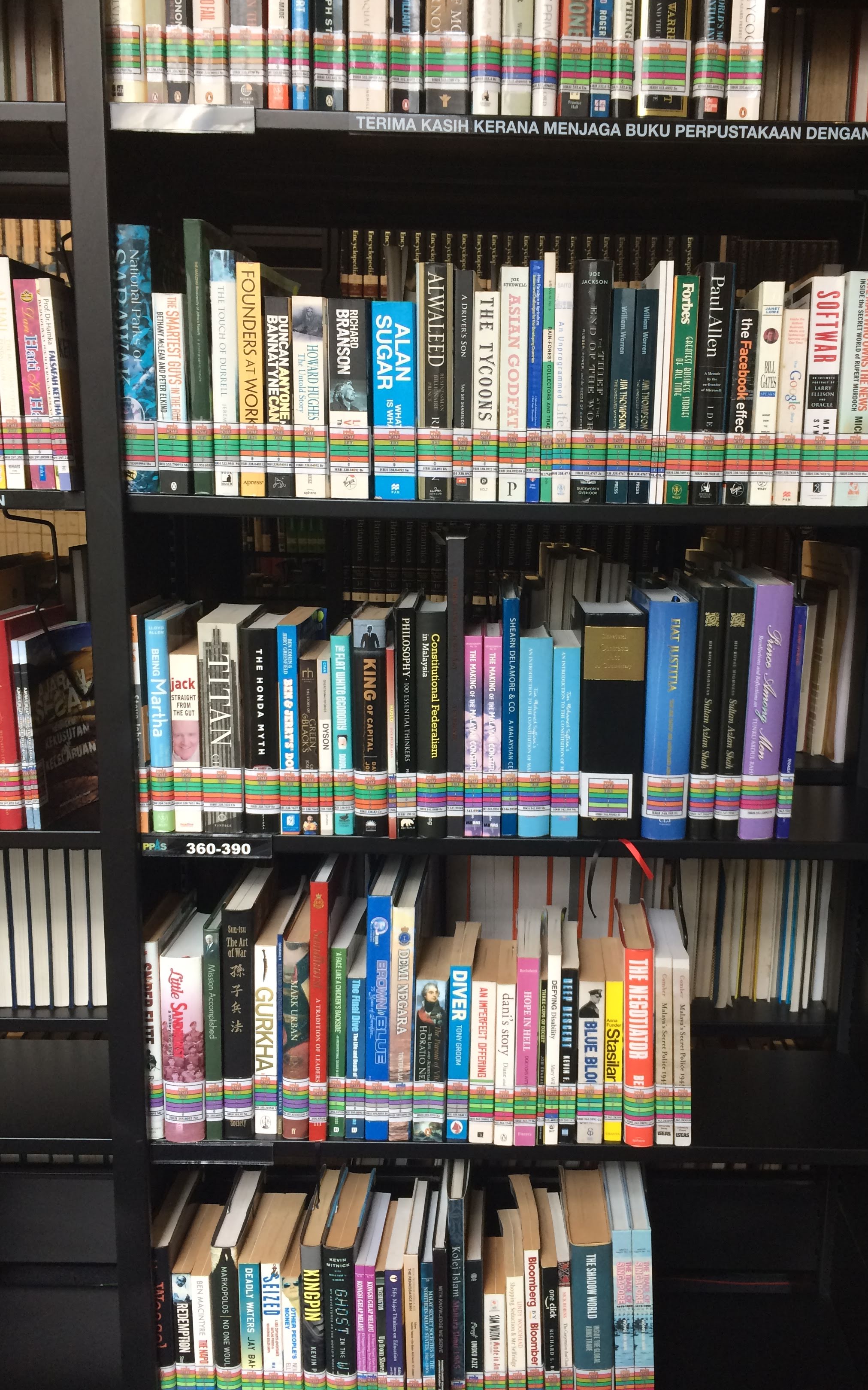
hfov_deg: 40.4
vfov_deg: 61.2
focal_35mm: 31
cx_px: 518
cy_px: 690
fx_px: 1173
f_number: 2.2
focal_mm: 4.15
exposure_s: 1/33
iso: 50
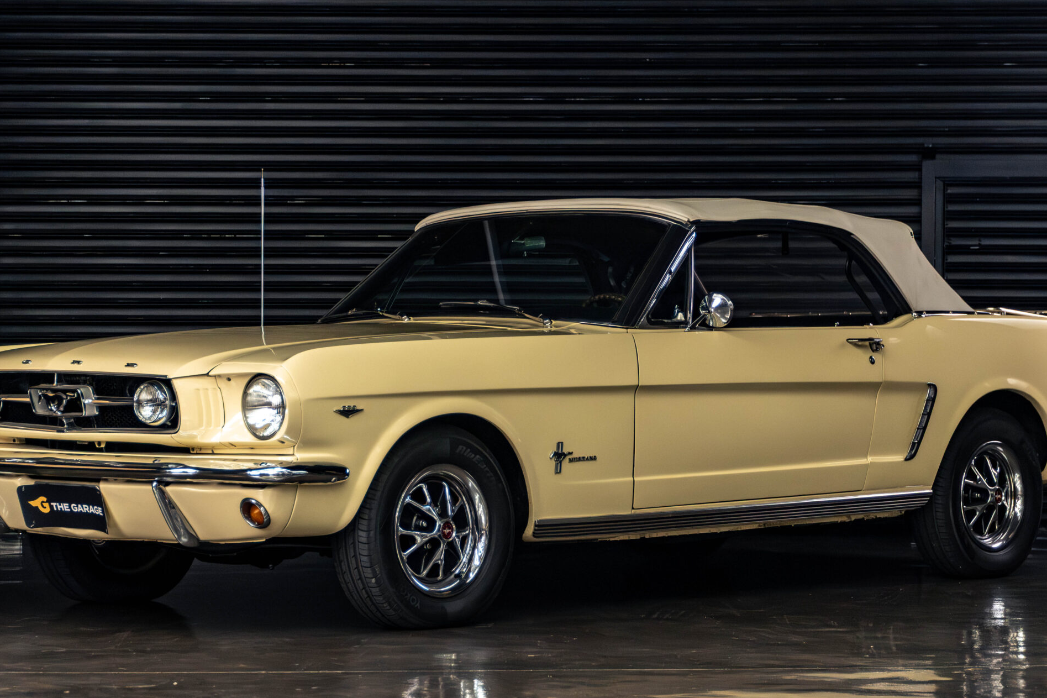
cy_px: 344
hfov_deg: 21.5
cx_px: 538
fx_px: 2762
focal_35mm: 95
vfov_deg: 14.4
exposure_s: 1/125
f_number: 4
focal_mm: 50
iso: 4000
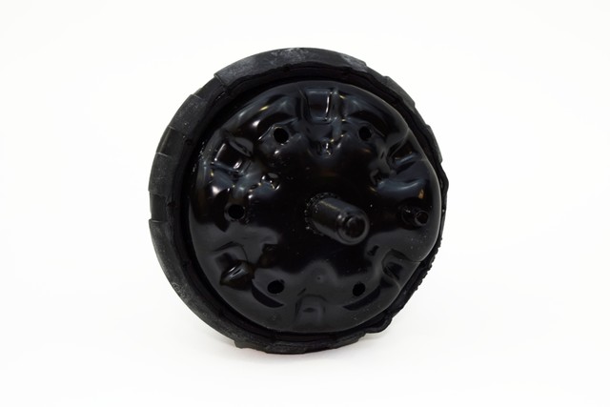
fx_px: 1398
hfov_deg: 24.6
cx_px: 305
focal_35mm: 82
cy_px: 204
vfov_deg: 16.6
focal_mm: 55
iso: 560
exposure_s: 1/80
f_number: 5.6
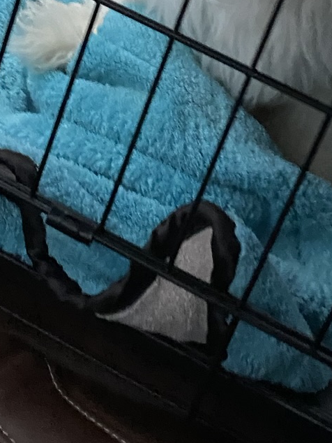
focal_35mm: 82
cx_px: 128
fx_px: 1048
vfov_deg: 21.9
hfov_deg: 18.0
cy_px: -99
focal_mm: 4.25
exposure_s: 1/29
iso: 1000
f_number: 1.8
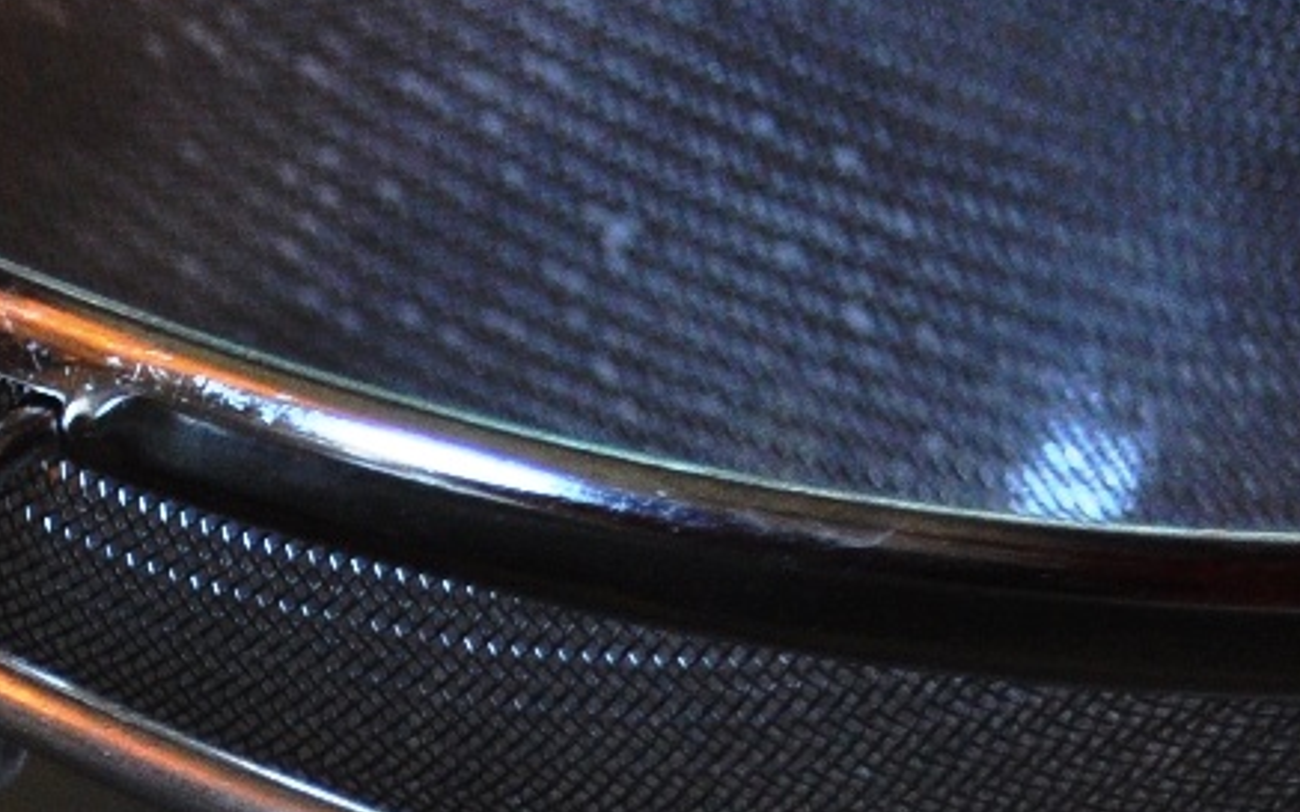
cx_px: -1553
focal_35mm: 225
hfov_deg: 8.7
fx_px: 7971
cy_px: 1698
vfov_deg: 5.7
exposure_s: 1/60
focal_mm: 30
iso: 720
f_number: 5.6
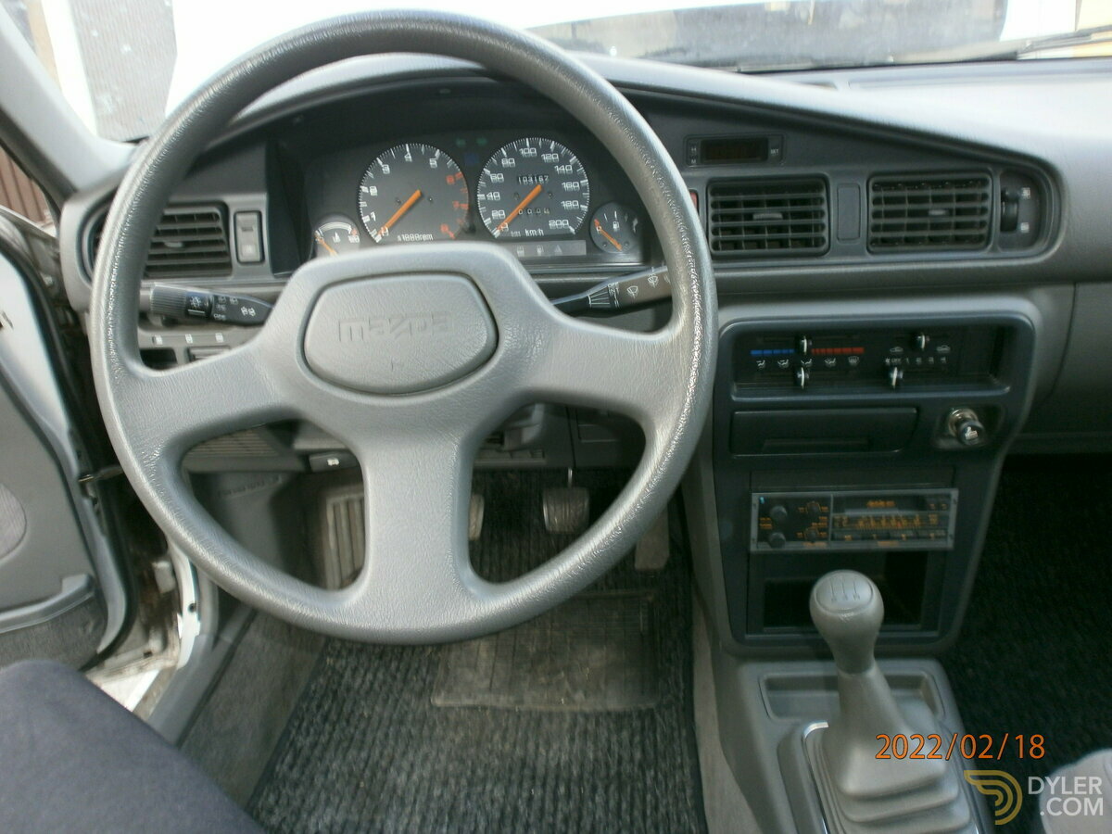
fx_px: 867
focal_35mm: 27
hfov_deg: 65.3
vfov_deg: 51.4
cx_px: 556
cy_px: 417
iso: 100
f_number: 2.9
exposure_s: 1/30
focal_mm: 4.8
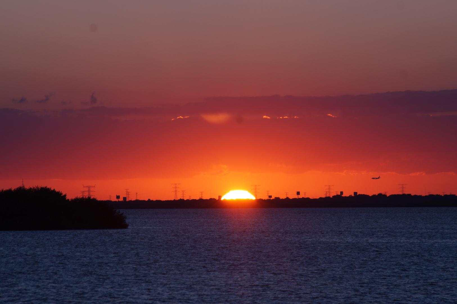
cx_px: 228
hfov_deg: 6.5
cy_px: 152
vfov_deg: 4.4
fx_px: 3995
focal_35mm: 315
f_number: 11
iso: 100
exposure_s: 1/200
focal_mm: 210
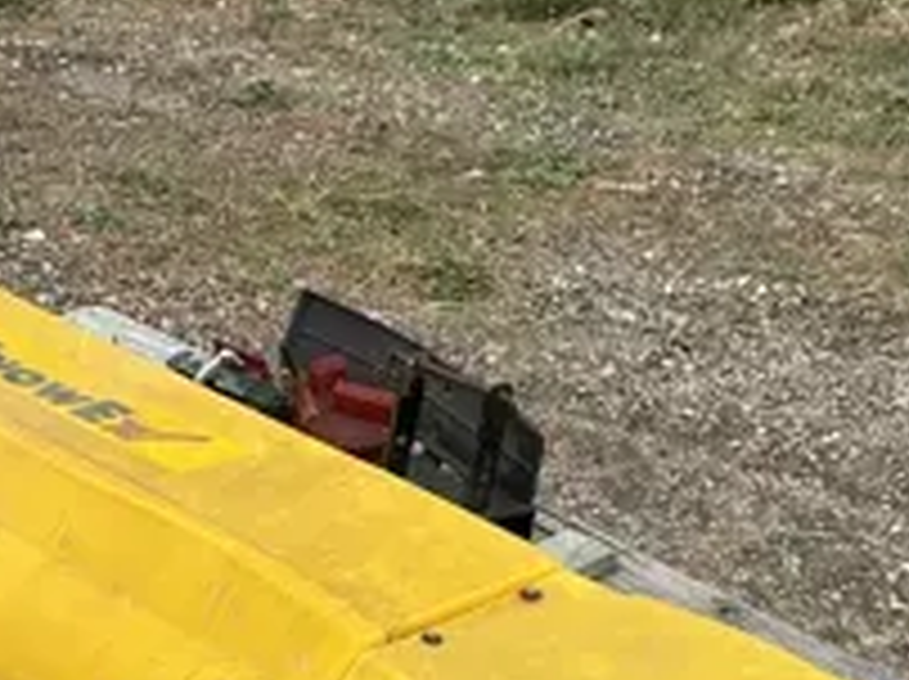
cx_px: 310
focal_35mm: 92
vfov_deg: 15.4
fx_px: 2413
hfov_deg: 21.3
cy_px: 851
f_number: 1.8
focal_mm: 3
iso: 25
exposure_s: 1/509
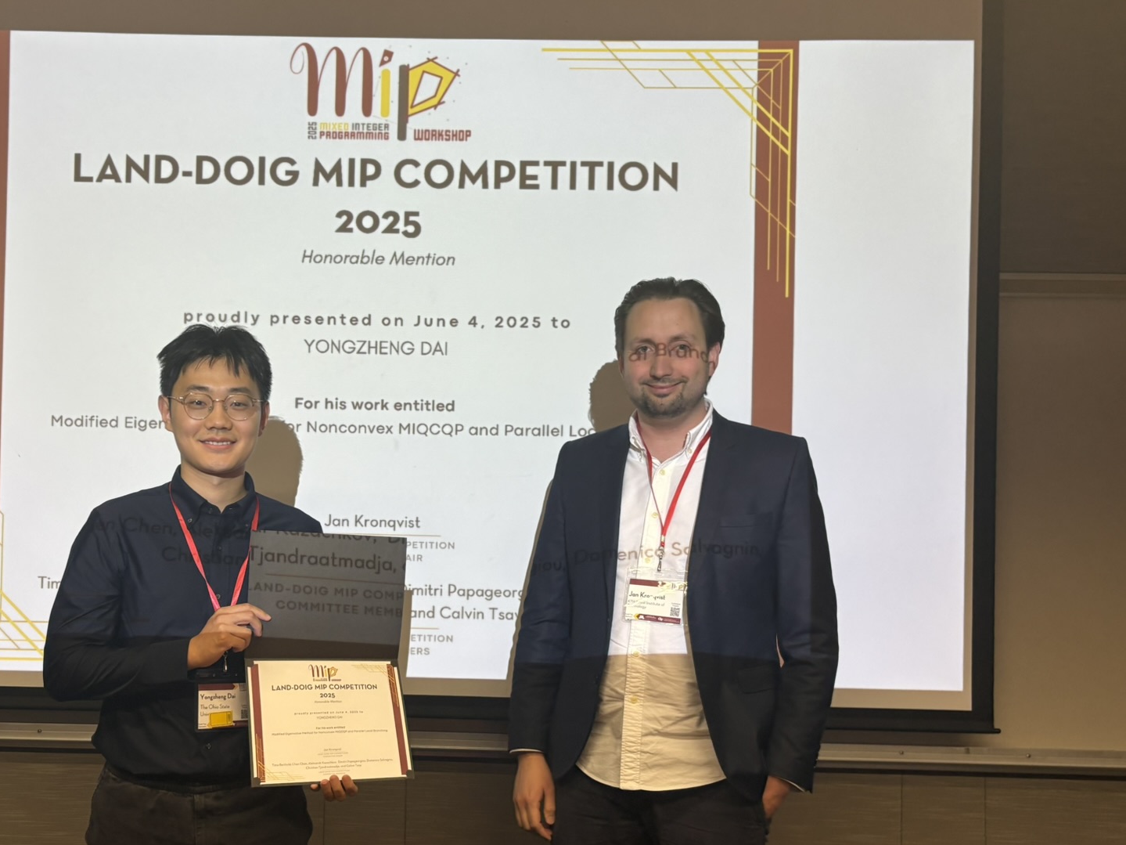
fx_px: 1203
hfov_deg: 49.3
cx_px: 381
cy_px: 539
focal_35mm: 37
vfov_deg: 38.4
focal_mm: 5.96
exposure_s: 1/120
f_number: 1.6
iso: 100
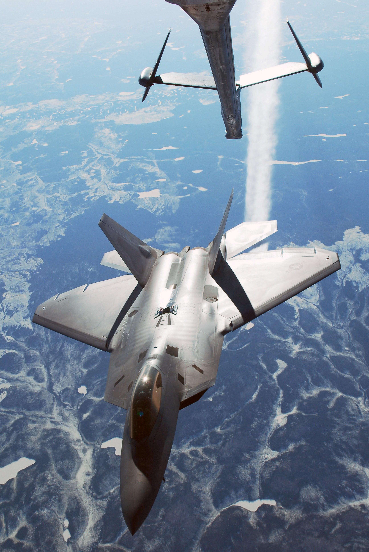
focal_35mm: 36
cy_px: 276
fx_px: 552
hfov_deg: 37.0
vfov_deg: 53.1
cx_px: 184
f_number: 8
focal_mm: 24
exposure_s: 1/400
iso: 125
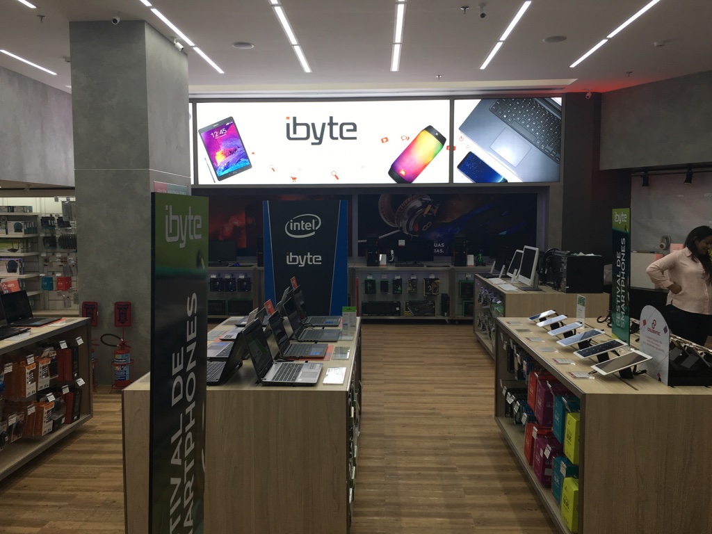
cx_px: 356
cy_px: 267
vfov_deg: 48.2
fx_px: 596
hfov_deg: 61.7
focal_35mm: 29
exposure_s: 1/120
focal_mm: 4.15
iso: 32
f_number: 2.2
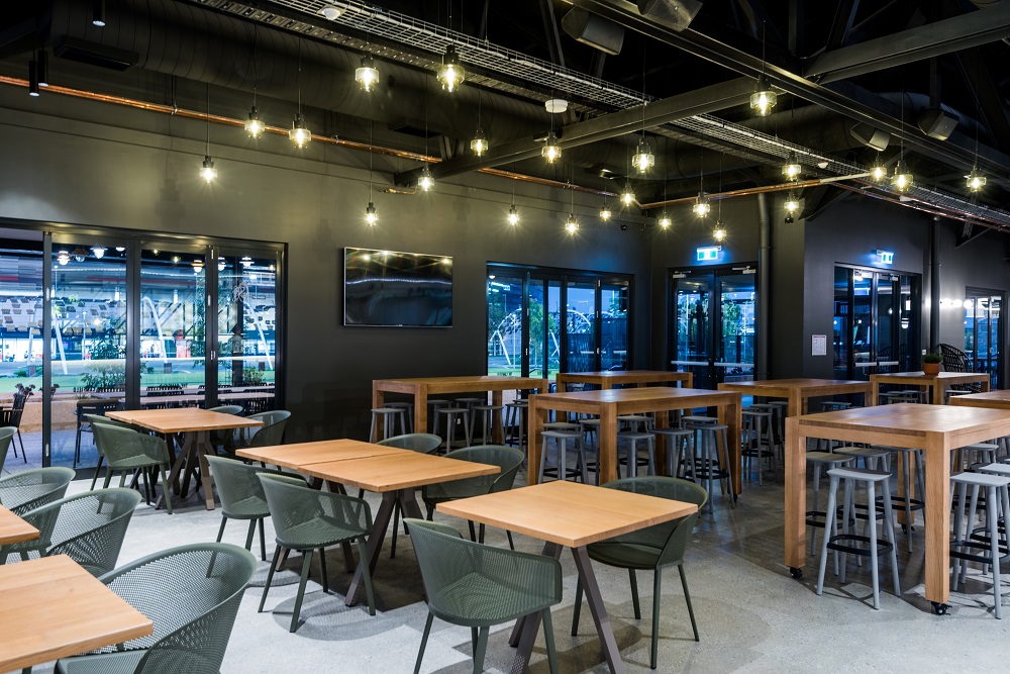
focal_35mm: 27
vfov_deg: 47.9
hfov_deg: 67.4
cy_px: 337
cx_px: 505
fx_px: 758
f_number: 6.3
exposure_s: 2
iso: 200
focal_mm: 27
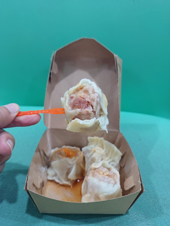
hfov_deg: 58.9
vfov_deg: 73.9
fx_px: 151
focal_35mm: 23
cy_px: 113
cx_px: 85
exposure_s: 1/25
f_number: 1.8
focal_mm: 5.06
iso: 400
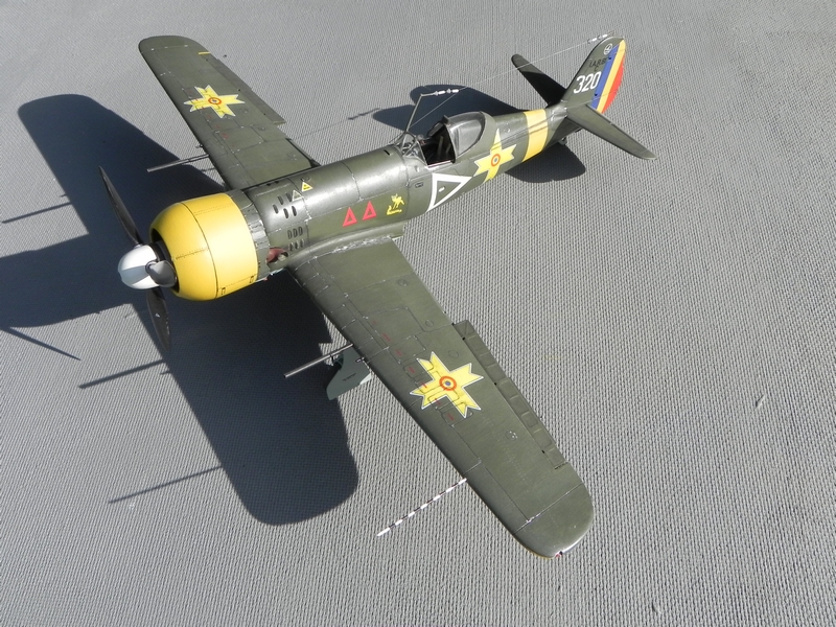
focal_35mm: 26
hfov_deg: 67.3
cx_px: 418
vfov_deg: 53.1
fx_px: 628
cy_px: 314
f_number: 6.3
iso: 160
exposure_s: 1/356
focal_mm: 4.6
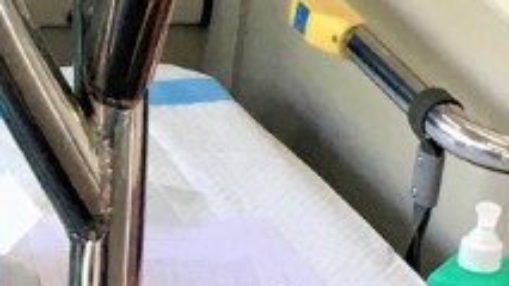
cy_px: 288
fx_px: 2889
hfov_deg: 9.5
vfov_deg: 5.7
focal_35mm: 214
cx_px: -480
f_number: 2.2
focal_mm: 4.15
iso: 40
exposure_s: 1/33
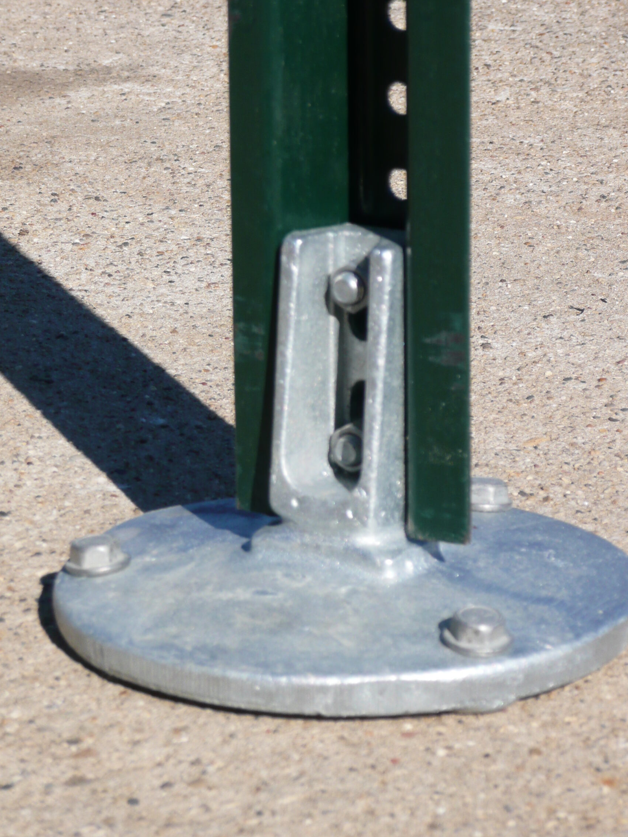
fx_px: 3048
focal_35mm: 126
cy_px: 456
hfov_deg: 11.8
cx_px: 333
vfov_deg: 15.6
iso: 100
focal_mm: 18.4
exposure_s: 1/640
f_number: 4.7
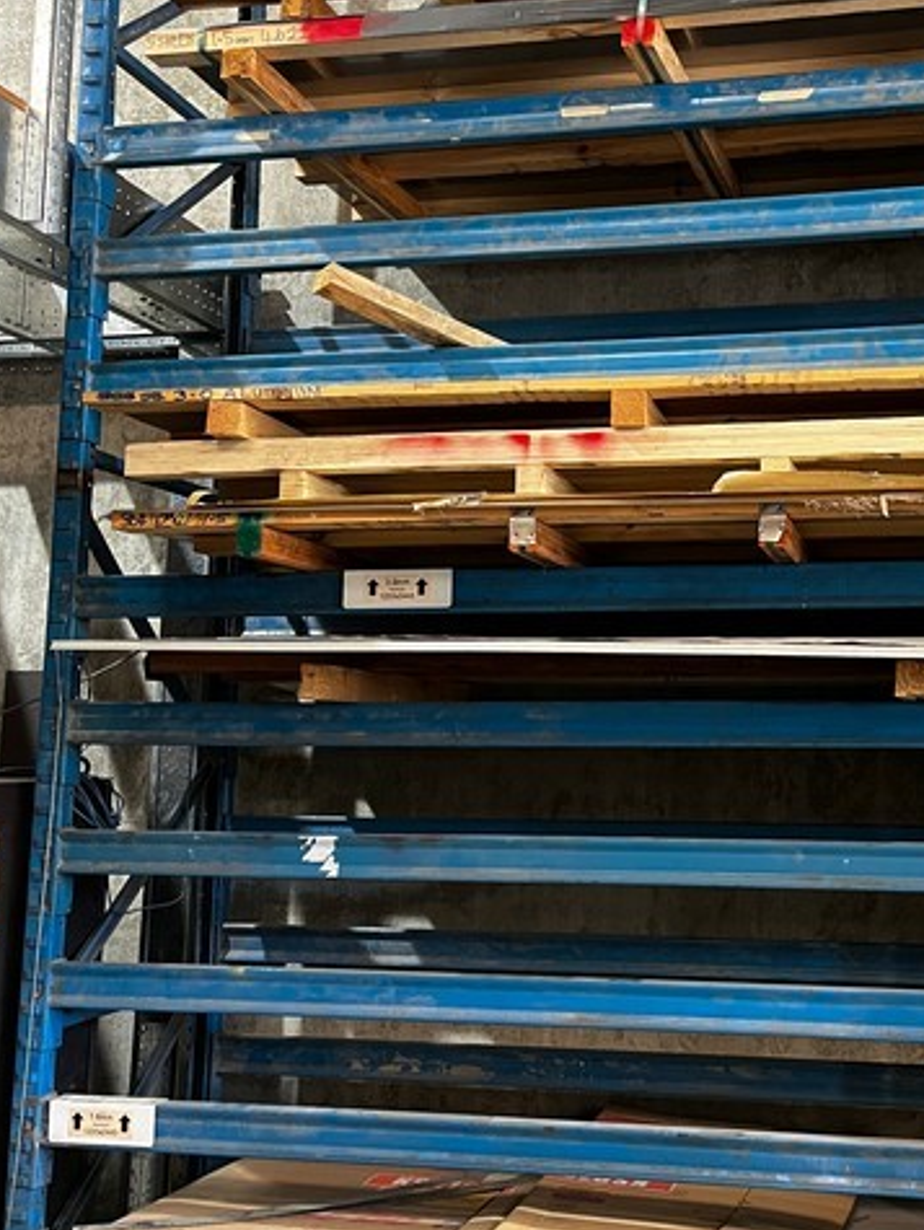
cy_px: 536
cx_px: 709
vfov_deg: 44.7
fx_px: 1493
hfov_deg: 33.6
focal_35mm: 42
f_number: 1.6
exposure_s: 1/59
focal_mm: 5.1
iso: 500
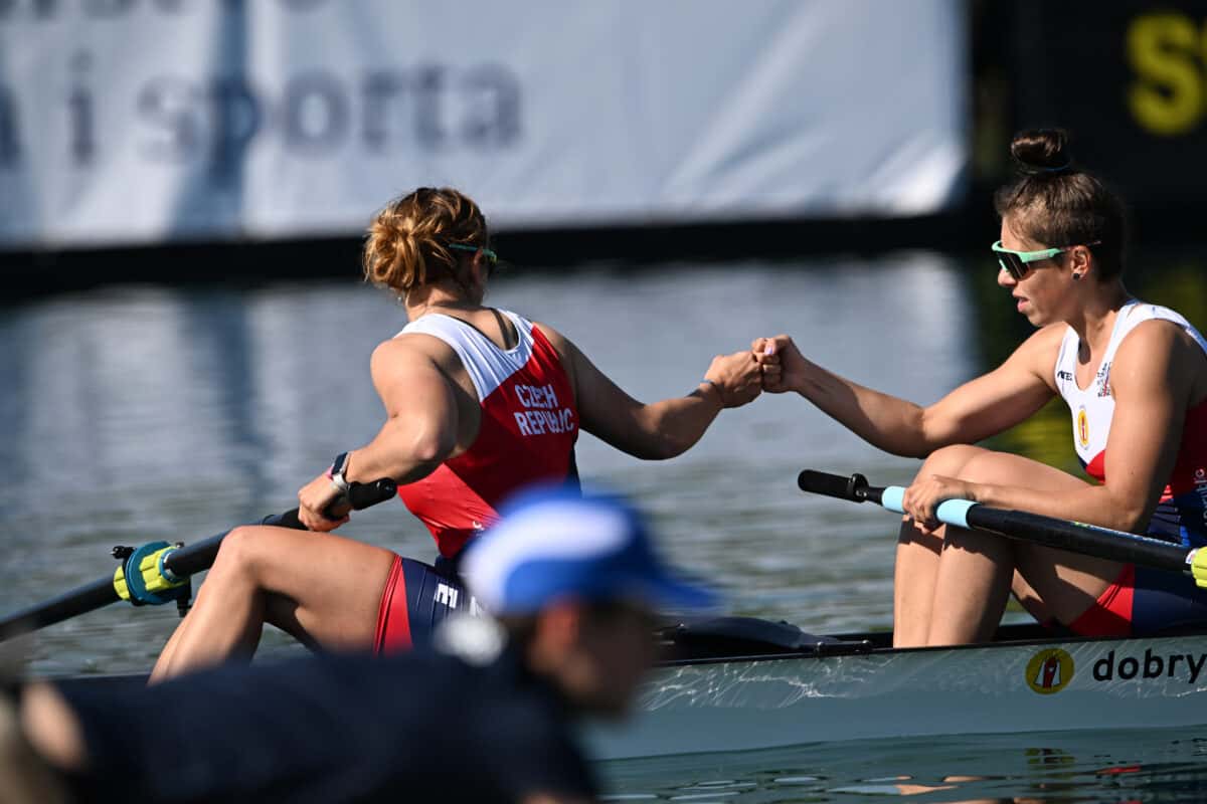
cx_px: 604
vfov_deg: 2.3
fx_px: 20115
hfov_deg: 3.4
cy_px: 402
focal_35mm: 600
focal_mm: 600
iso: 500
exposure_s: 1/3200
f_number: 7.1
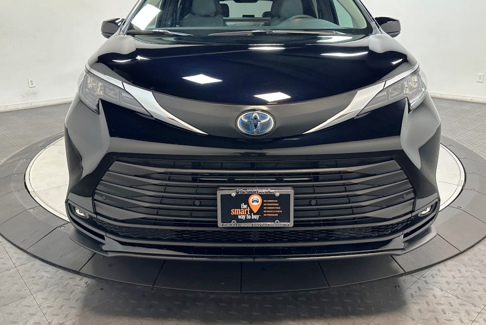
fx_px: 392
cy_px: 128
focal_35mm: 29
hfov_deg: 63.6
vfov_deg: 44.7
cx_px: 244
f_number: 1.78
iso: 500
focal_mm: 6.86
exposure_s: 1/60
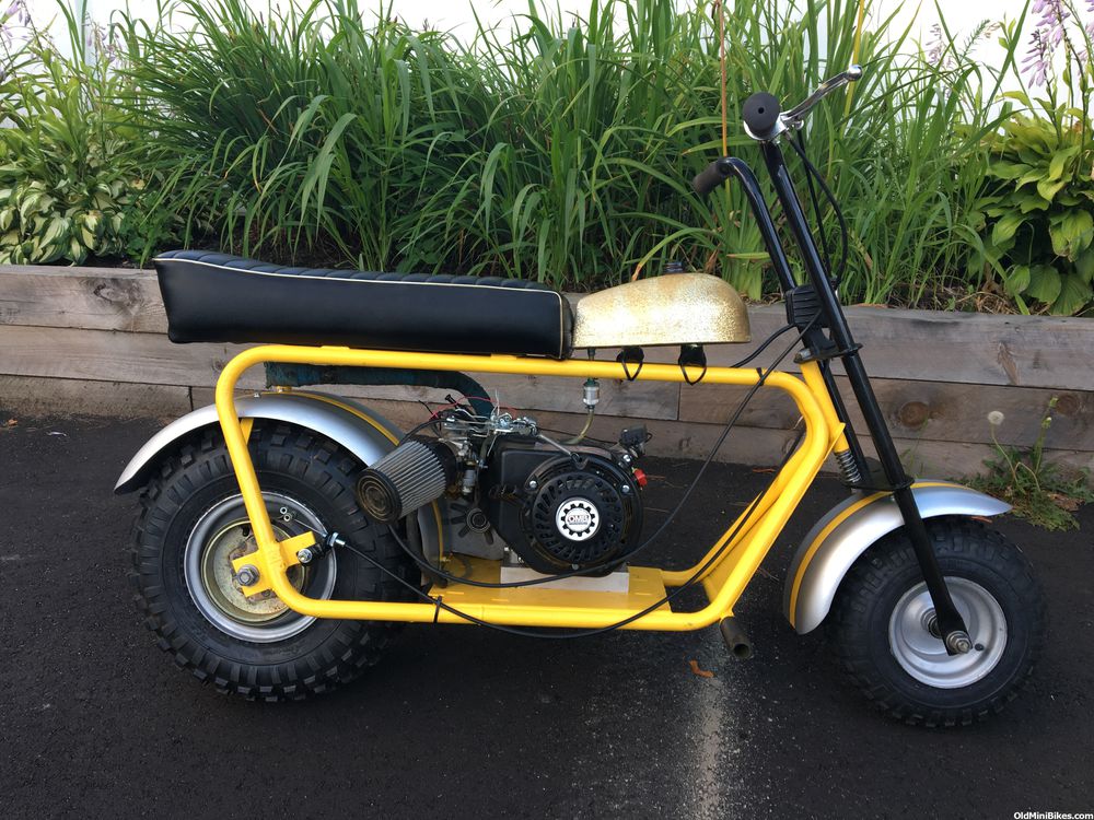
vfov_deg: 48.2
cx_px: 547
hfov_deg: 61.7
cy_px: 410
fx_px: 917
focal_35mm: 29
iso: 25
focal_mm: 4.15
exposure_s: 1/40
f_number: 2.2
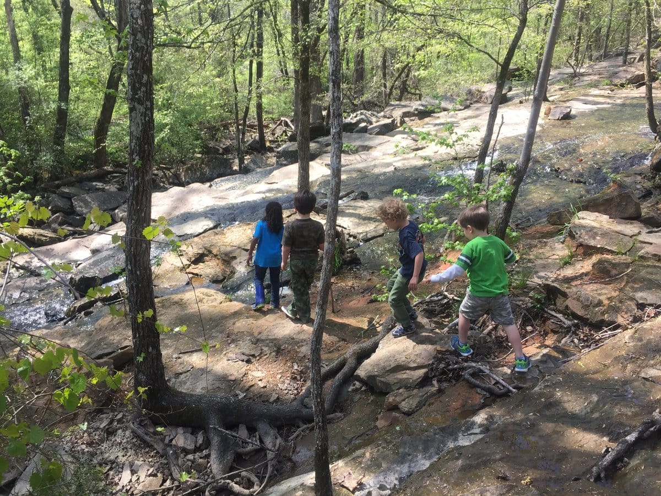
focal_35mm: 29
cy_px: 248
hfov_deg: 61.7
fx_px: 554
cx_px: 330
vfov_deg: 48.2
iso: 32
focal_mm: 4.15
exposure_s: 1/344
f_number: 2.2
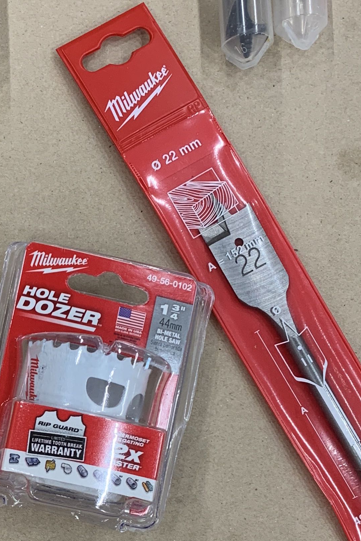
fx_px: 1007
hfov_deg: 19.7
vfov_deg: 29.2
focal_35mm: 67
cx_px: -6
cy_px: 452
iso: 100
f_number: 1.8
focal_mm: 4.25
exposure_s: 1/85
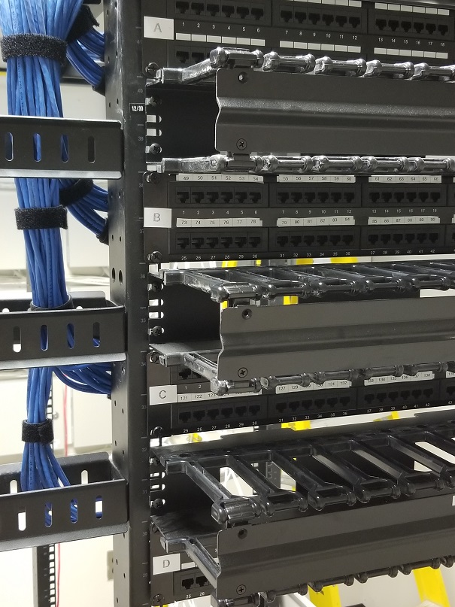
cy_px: 304
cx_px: 228
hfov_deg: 53.1
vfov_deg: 67.3
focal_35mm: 26
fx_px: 456
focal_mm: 4.3
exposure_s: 1/17
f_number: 1.7
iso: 200
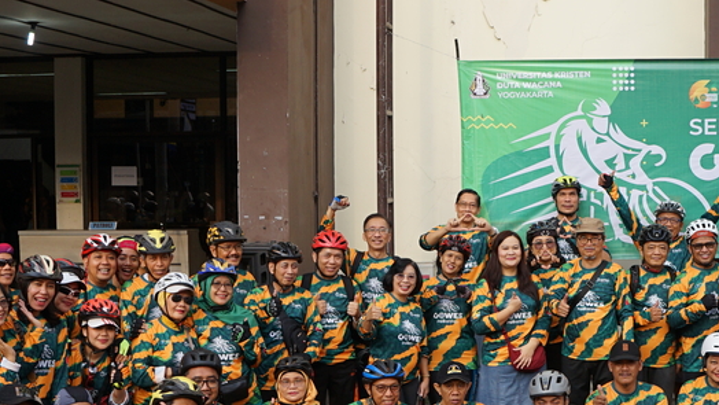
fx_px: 1144
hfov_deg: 33.7
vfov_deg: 20.0
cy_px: 258
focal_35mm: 60
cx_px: 596
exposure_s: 1/400
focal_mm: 20
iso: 200
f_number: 4.5
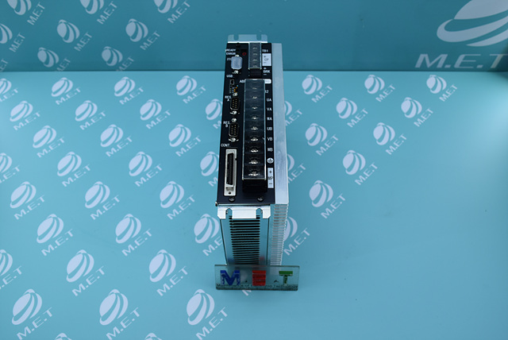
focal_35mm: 32
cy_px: 170
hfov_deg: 59.4
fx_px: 445
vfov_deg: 41.8
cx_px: 254
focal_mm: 21
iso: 400
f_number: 6.3
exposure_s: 1/160
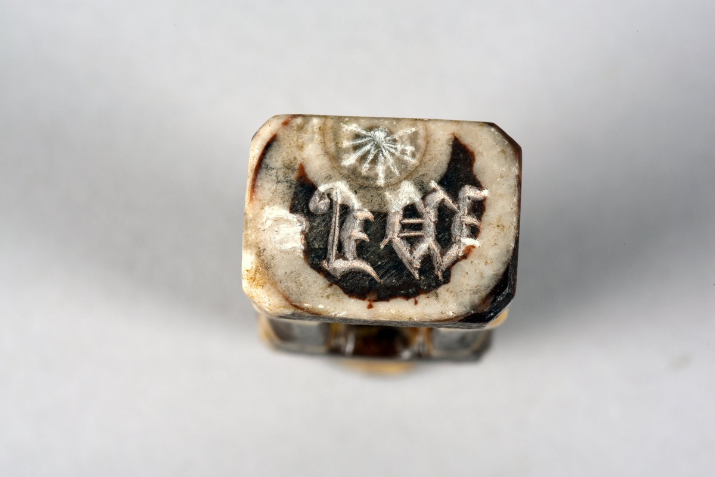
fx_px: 2086
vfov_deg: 13.1
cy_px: 238
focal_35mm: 105
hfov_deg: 19.4
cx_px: 358
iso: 200
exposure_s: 1/160
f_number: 22
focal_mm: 105
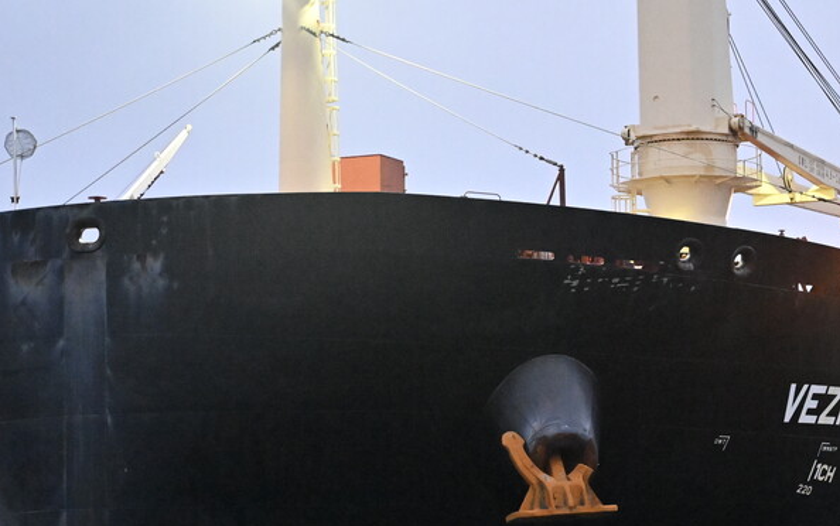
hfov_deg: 19.2
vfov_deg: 12.2
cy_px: 336
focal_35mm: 107
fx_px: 2451
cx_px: 713
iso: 9000
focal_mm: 39
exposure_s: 1/250
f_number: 2.8
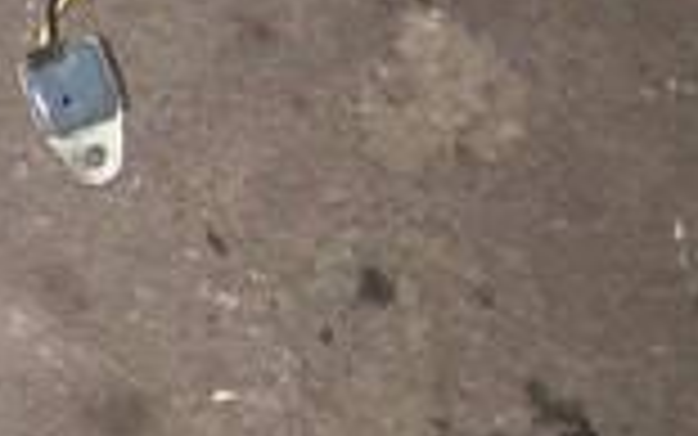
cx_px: -639
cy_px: 171
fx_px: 2816
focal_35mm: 148
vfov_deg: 8.9
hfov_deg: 12.6
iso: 200
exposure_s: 1/64
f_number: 2.7
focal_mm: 6
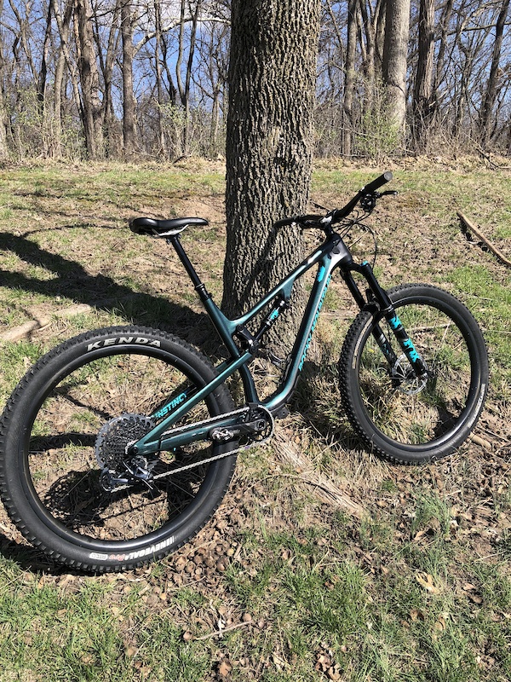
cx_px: 256
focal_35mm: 28
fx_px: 551
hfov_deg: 49.7
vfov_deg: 63.4
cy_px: 341
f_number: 1.8
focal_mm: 4
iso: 20
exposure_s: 1/1066
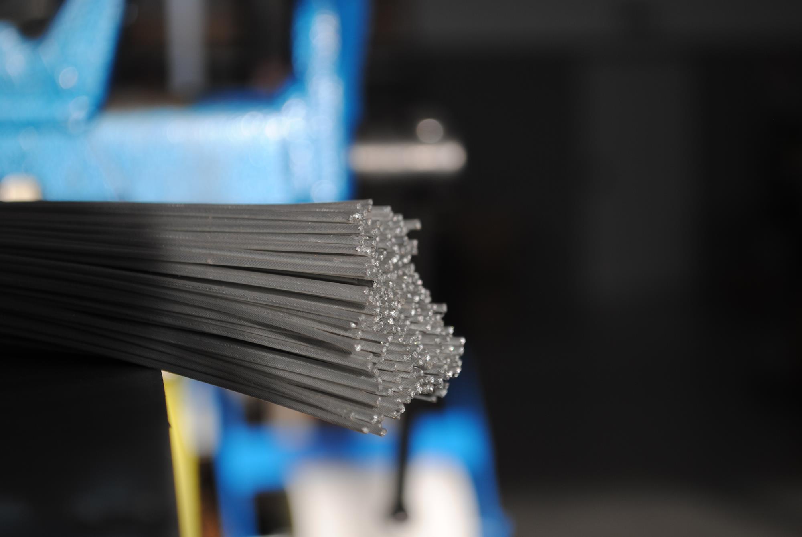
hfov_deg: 24.6
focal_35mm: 82
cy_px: 268
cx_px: 401
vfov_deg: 16.6
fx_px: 1840
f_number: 5.6
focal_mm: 55
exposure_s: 1/50
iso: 100
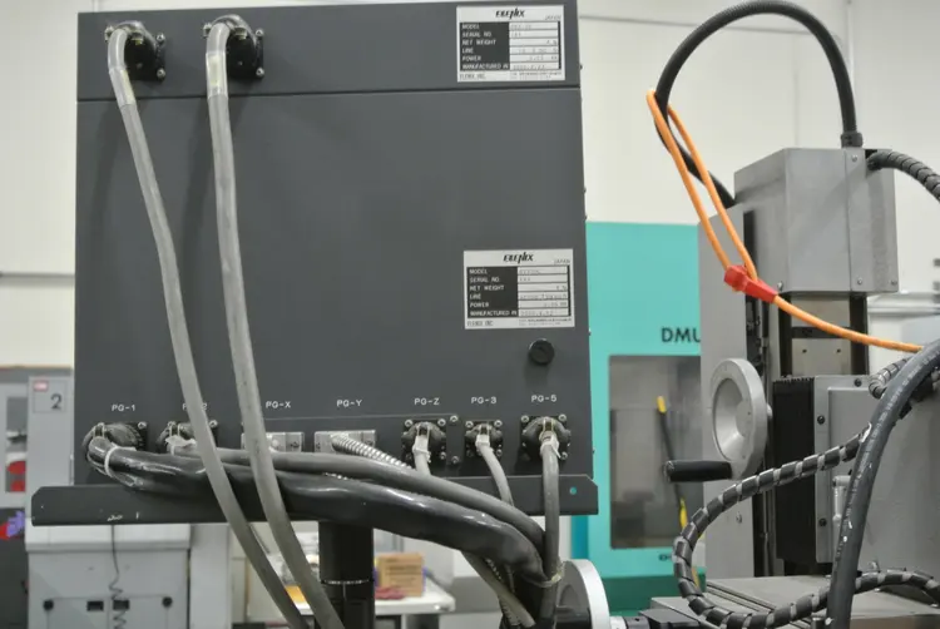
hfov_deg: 43.6
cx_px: 470
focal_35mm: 45
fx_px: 1176
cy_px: 314
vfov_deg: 29.9
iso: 800
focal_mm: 16.9
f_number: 4.5
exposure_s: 1/20
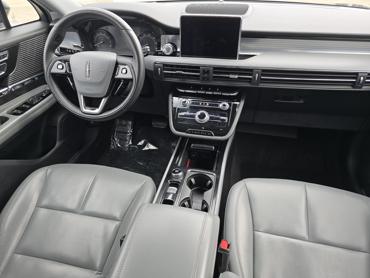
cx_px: 185
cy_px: 139
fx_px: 246
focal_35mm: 23
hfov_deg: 73.9
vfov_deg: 58.9
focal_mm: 6.3
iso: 25
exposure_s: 1/180
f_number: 1.7
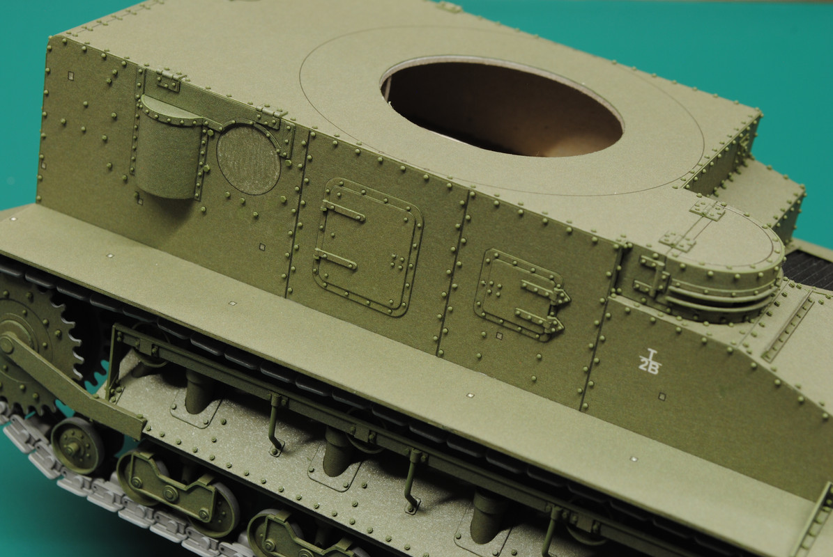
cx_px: 416
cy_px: 278
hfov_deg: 28.0
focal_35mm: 72
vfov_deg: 19.0
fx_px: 1668
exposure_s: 1/2.5
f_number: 11
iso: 100
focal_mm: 48
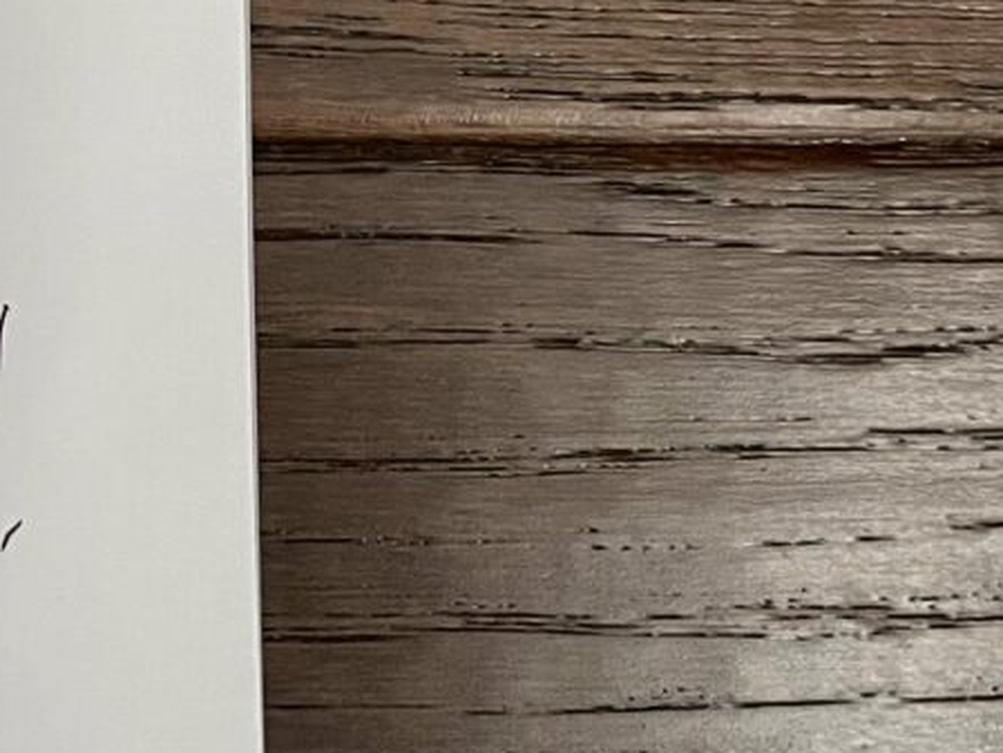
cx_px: 20
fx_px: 2579
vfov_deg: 16.5
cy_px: 177
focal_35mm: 89
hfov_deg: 21.3
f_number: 1.6
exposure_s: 1/37
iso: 640
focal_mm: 5.1
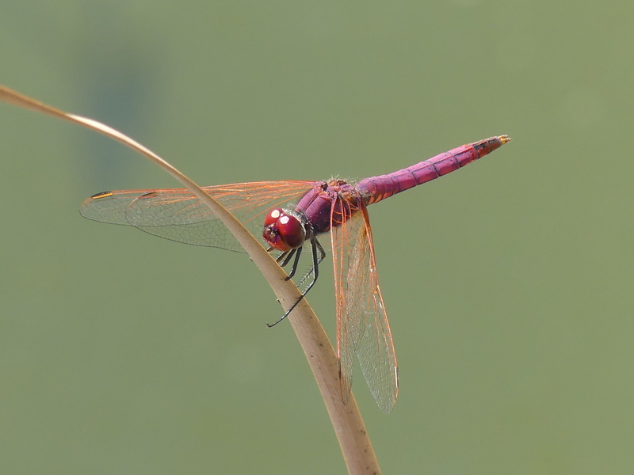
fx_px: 21978
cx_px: 317
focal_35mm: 1200
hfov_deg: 1.7
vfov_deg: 1.2
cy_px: 238
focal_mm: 108
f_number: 4.5
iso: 100
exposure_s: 1/200
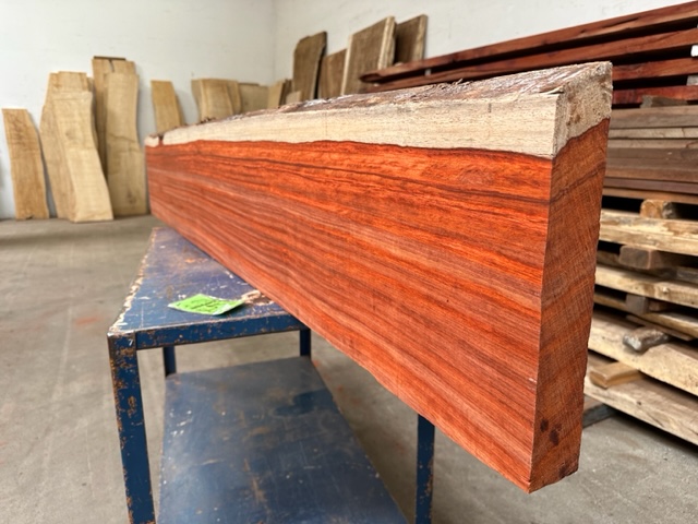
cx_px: 349
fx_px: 484
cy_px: 262
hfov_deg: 71.6
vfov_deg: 56.8
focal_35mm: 24
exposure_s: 1/60
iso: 160
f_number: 1.78
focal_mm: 6.86
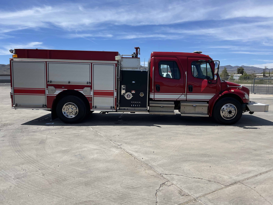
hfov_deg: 67.3
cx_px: 136
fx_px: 205
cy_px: 102
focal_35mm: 26
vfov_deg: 53.1
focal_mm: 4.2
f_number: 1.6
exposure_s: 1/4464
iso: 32
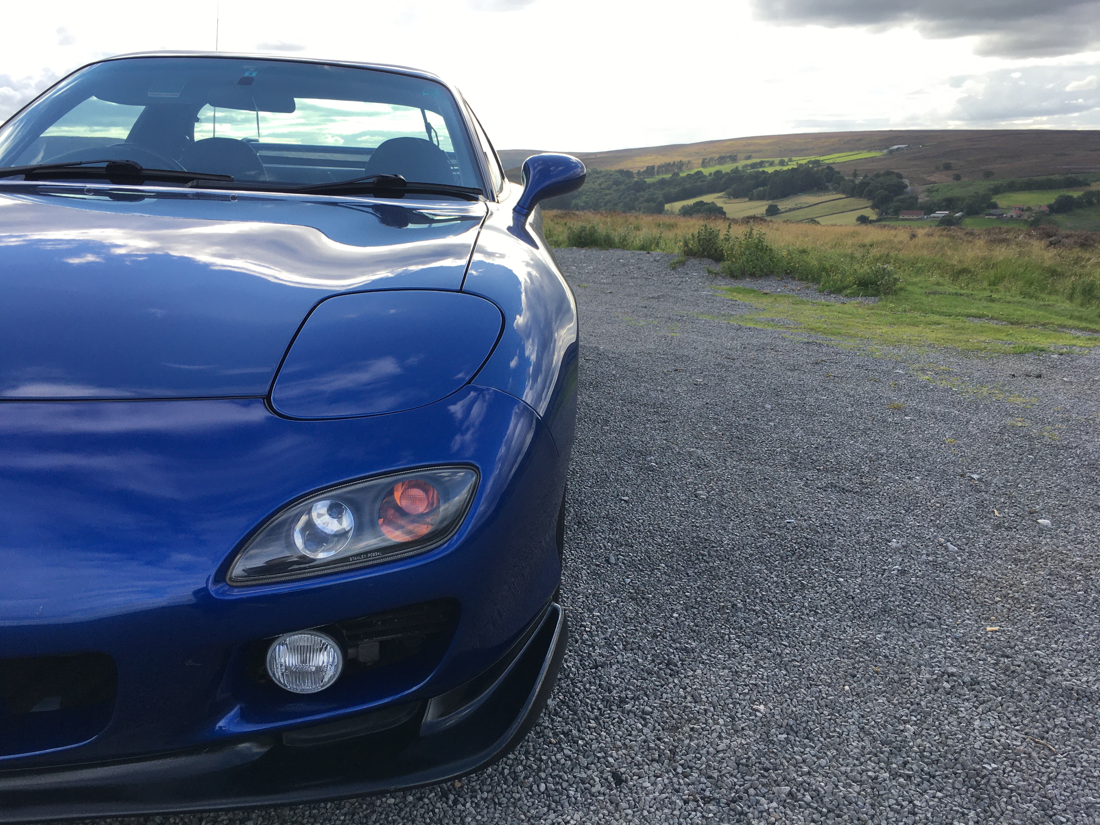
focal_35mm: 29
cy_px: 412
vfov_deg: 48.2
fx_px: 922
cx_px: 550
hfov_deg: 61.7
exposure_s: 1/523
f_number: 2.2
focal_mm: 4.15
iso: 25
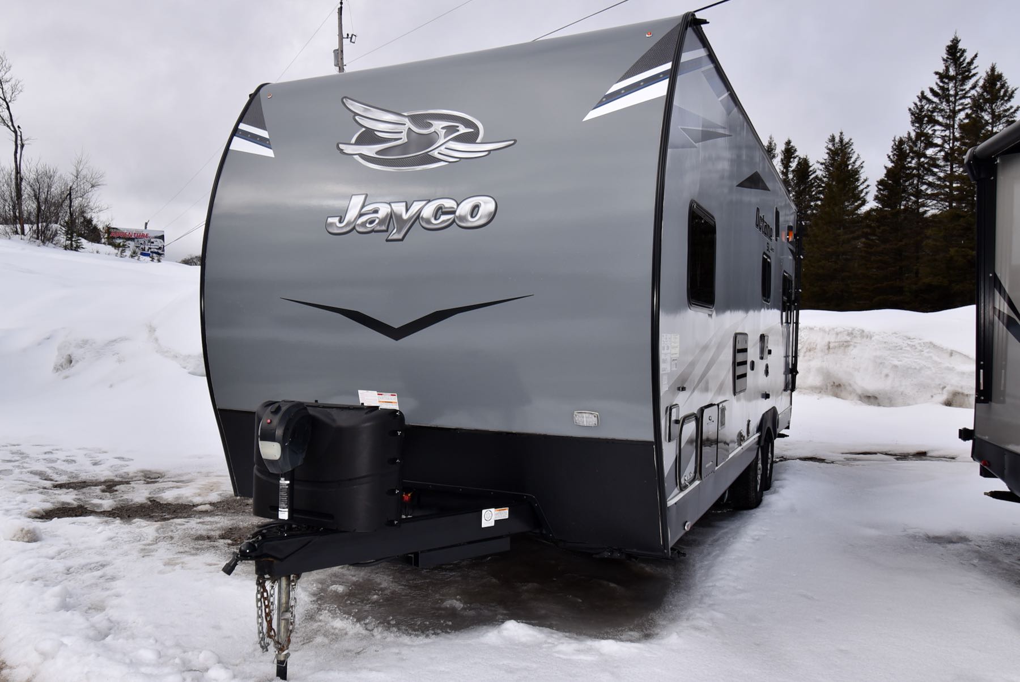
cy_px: 341
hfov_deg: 77.3
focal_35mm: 22
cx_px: 510
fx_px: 638
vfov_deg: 56.2
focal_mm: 15
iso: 100
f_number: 10
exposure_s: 1/200
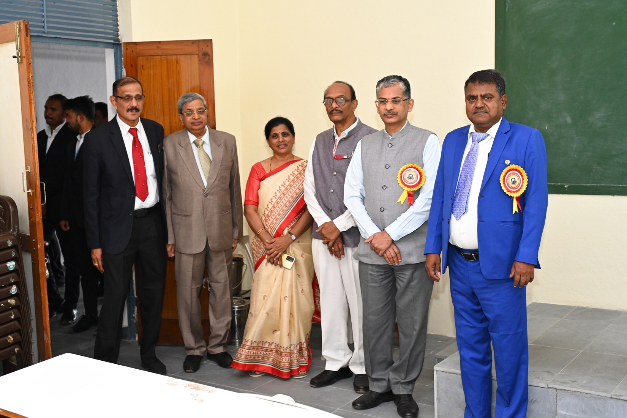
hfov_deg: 44.5
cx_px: 314
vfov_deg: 30.5
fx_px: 766
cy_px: 209
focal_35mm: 44
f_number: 5
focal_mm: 44
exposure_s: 1/125
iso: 2000
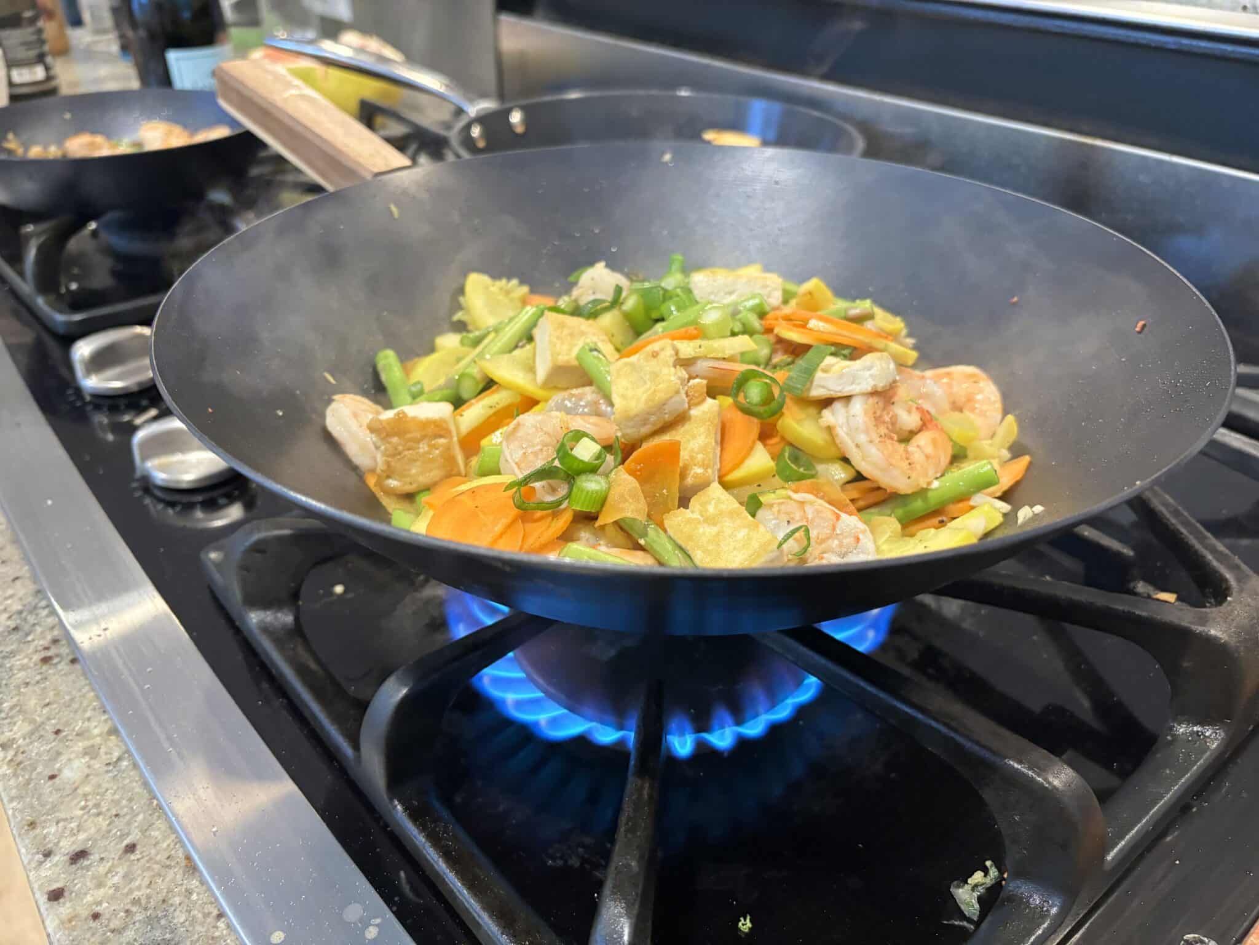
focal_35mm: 26
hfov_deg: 67.3
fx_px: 946
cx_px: 630
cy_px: 472
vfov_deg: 53.1
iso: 400
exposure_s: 1/60
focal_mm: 5.96
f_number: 1.6
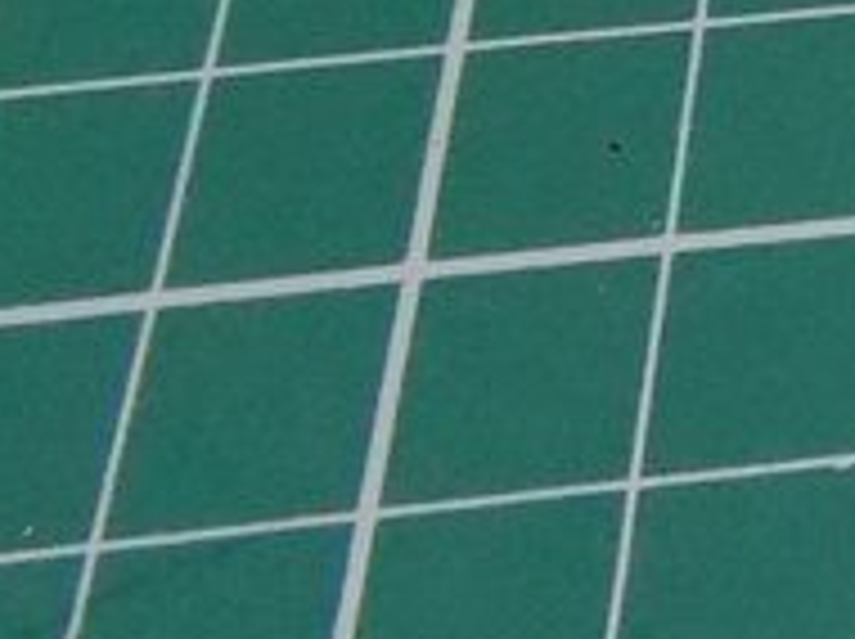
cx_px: 2326
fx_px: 3824
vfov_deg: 8.6
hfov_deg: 10.3
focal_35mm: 155
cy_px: -950
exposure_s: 1/25
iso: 400
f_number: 3.1
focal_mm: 4
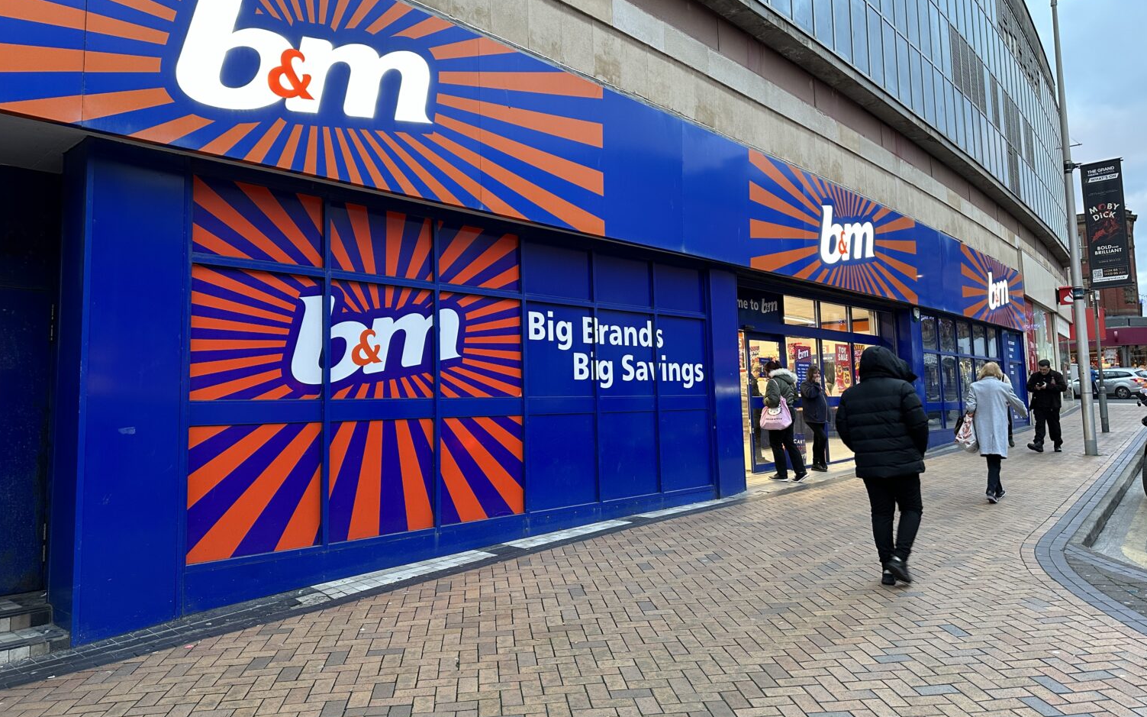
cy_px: 334
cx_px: 582
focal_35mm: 26
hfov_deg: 70.4
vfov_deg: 47.6
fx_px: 813
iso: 160
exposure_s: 1/50
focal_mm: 6.86
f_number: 1.78
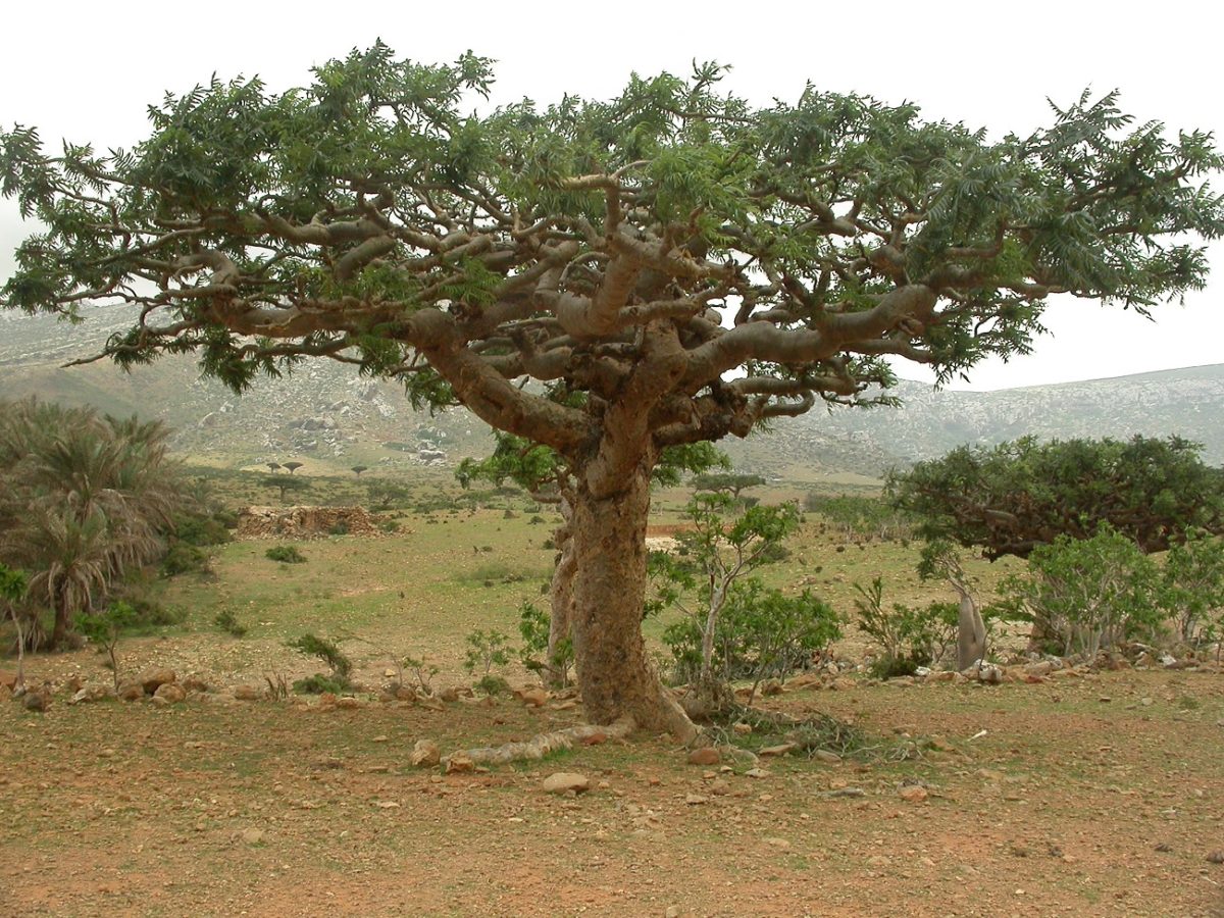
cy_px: 459
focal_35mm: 38
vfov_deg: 37.7
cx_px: 612
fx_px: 1344
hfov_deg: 49.0
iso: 100
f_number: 5.3
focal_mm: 7.85
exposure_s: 1/276
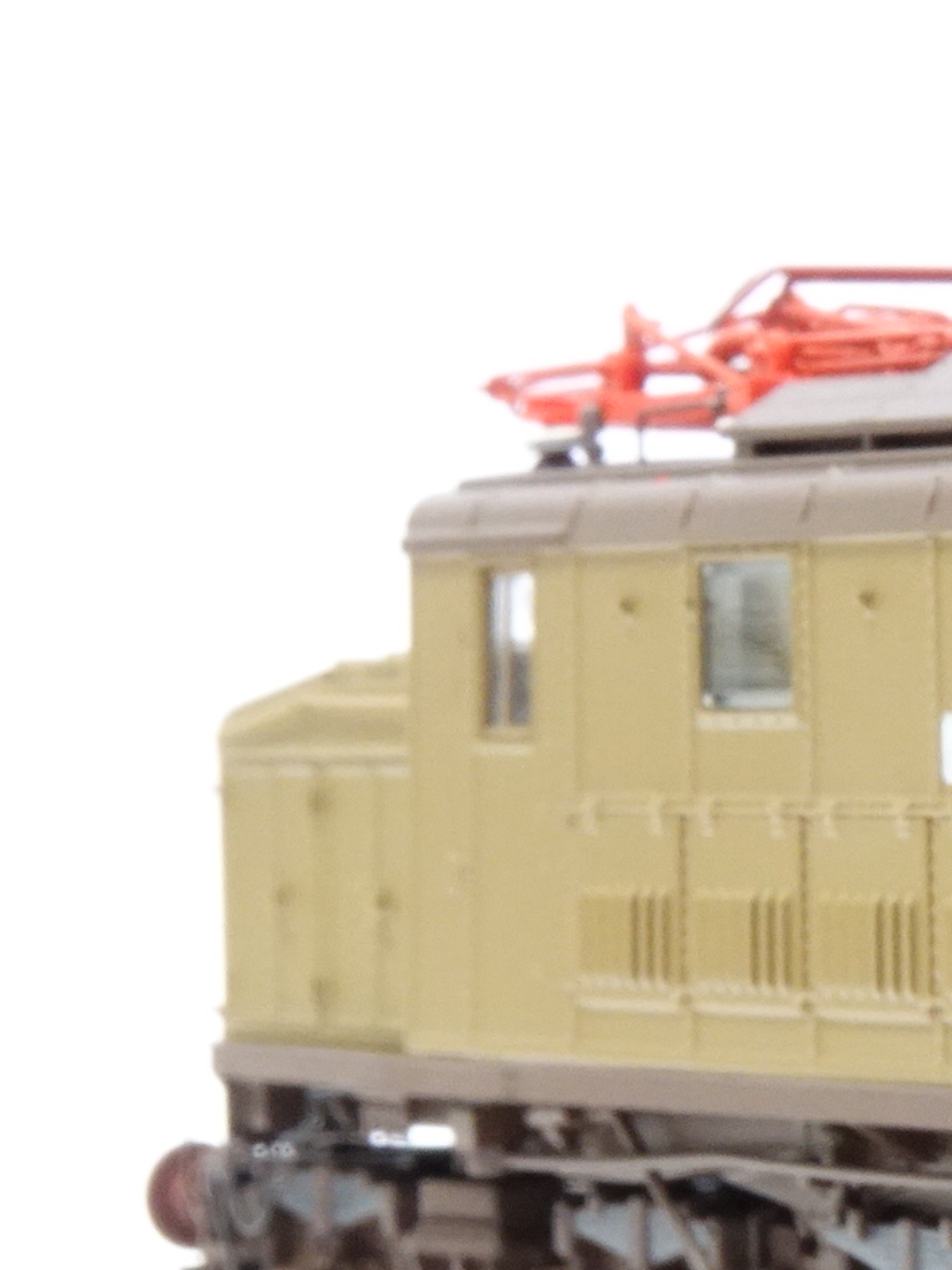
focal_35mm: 264
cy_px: 925
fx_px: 9683
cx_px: 1652
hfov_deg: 5.5
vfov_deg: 7.5
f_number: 16
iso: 2000
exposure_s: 1/1.6
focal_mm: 34.68
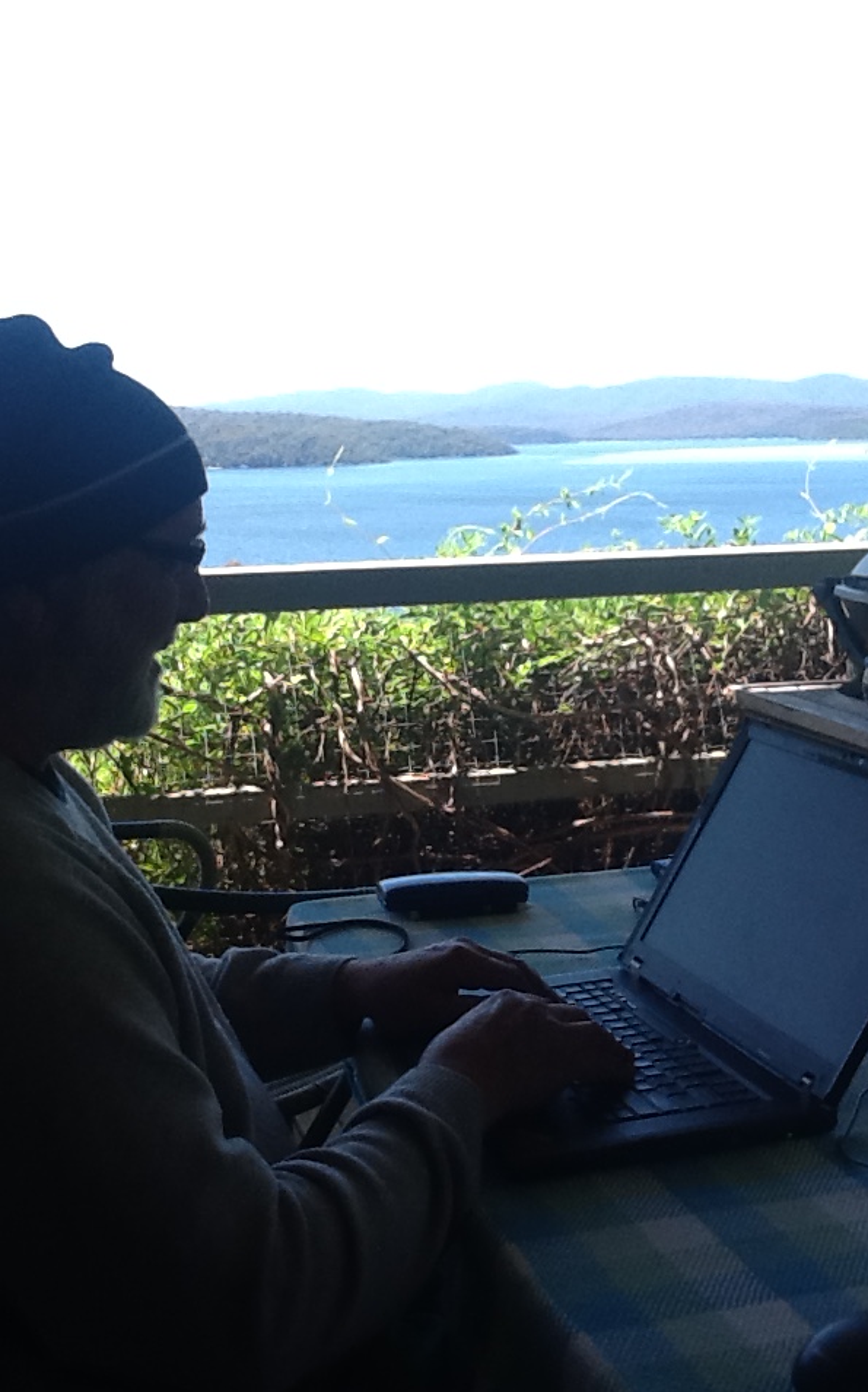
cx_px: 420
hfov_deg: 27.4
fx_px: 1780
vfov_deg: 42.7
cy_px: 694
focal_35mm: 47
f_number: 2.4
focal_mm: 2.03
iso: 40
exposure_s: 1/343
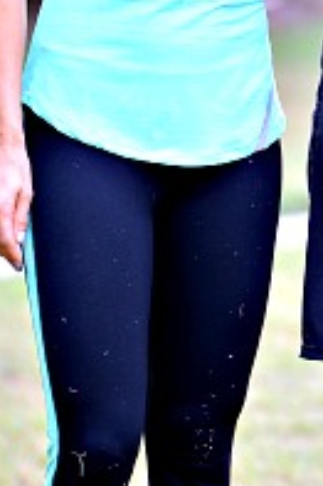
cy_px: 33
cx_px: 358
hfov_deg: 1.5
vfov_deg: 2.3
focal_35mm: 914
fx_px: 12322
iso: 320
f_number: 2.8
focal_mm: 200
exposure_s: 1/125
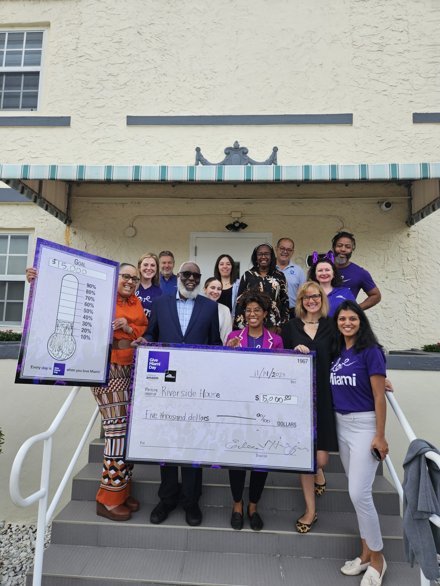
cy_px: 293
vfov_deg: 73.9
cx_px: 220
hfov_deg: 58.9
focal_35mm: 23
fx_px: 390
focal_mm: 5.4
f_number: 1.8
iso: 50
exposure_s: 1/1044
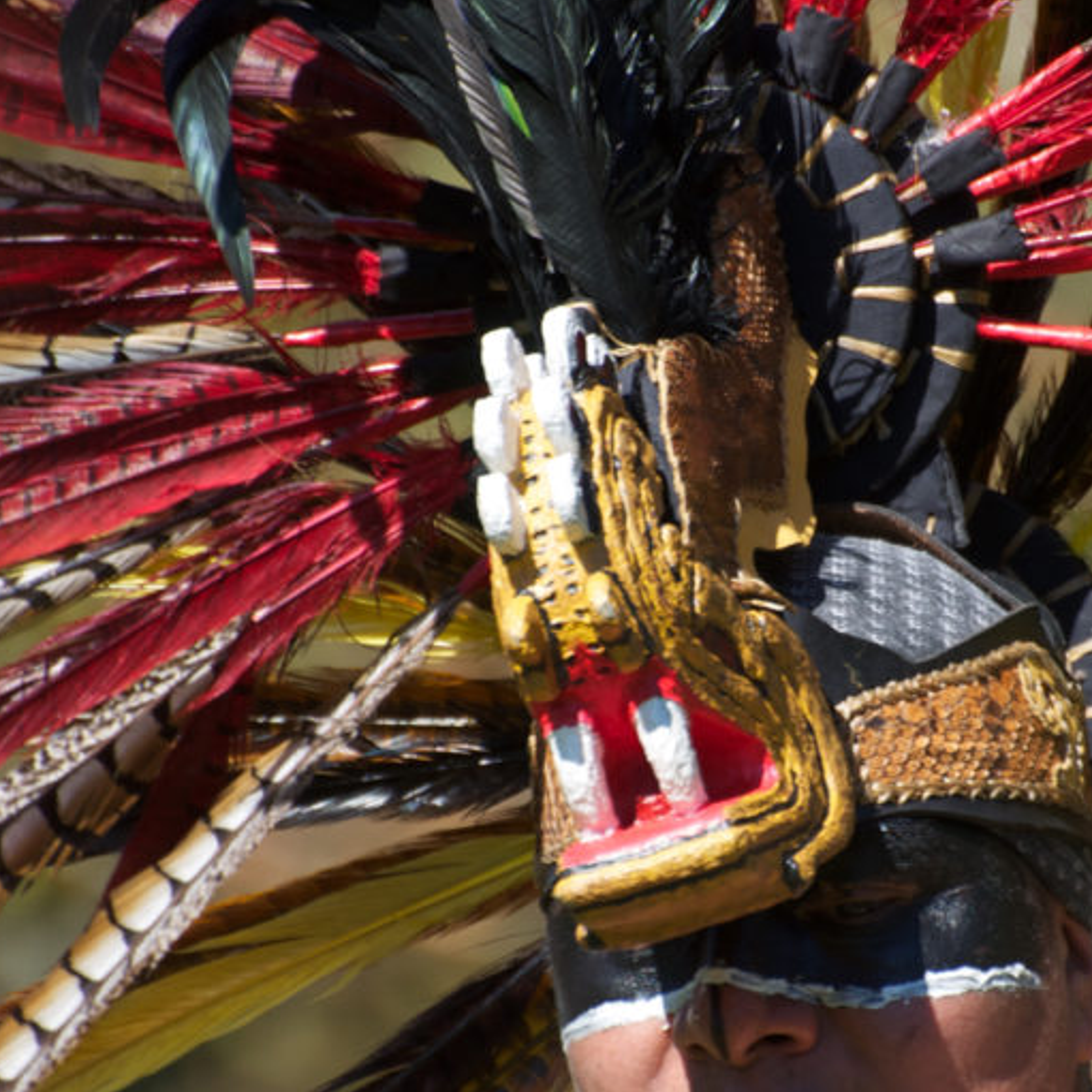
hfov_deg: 2.3
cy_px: 658
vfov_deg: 2.3
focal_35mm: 766
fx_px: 27339
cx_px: 742
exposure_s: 1/250
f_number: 5.6
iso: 100
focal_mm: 300
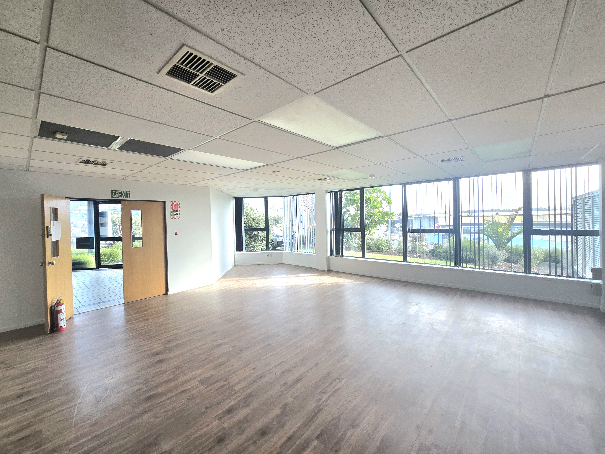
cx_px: 302
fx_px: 227
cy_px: 227
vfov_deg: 89.9
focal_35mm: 13
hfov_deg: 106.2
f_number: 2.2
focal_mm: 2.2
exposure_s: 1/100
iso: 80
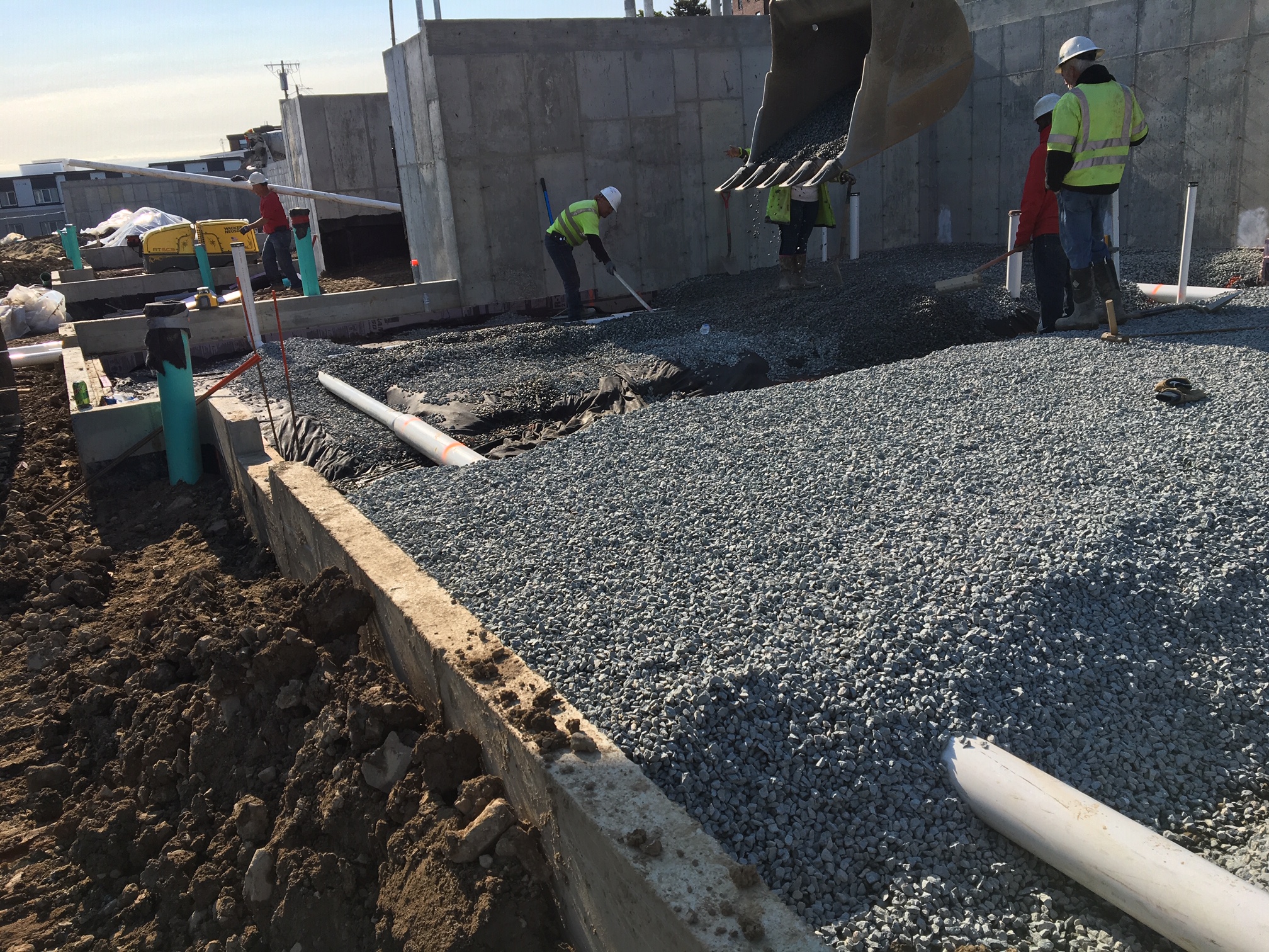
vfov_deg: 48.2
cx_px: 634
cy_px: 476
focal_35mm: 29
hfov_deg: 61.7
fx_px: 1063
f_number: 2.2
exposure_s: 1/1425
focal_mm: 4.15
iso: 25
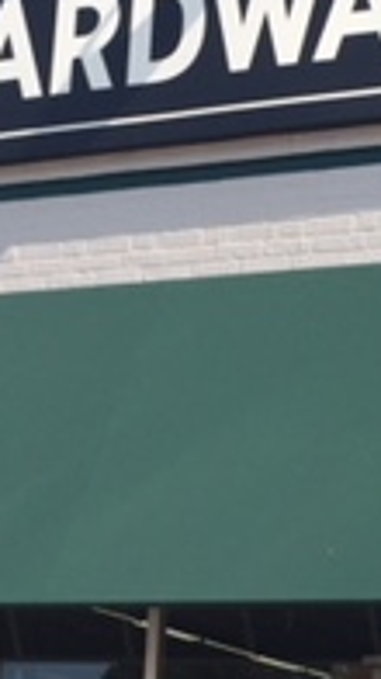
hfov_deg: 11.7
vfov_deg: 20.7
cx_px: 208
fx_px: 1853
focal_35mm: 103
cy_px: 267
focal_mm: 4.15
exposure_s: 1/920
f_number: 2.2
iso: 32
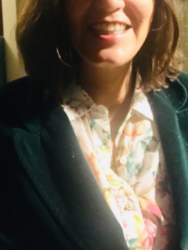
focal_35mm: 47
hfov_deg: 30.7
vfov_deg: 39.0
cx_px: 122
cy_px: 55
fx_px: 340
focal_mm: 4.15
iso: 640
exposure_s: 1/17
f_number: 2.2
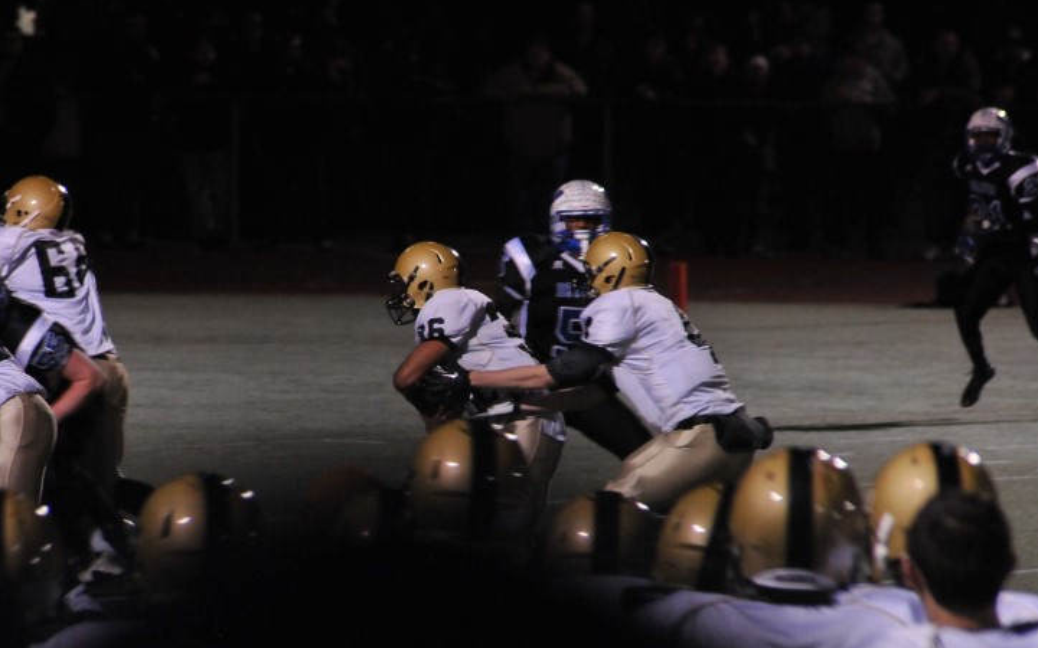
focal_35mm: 460
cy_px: 305
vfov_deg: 2.9
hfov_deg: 4.6
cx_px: 520
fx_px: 13013
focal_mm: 300
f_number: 6.7
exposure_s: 1/180
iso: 2000
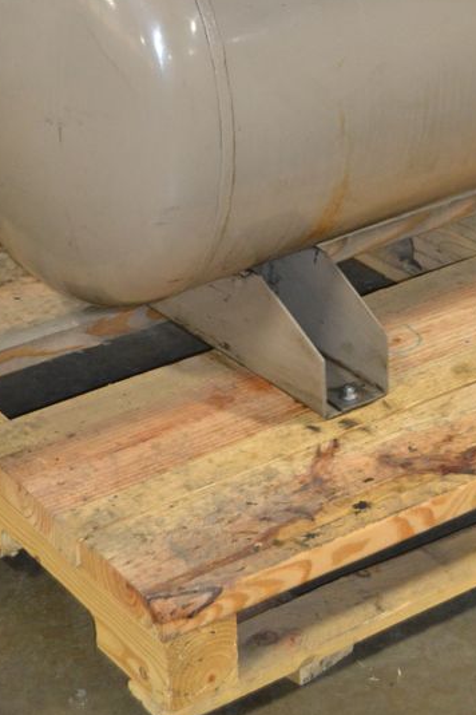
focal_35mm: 101
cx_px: 489
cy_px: -165
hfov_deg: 13.3
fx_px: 2003
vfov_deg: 19.0
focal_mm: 26
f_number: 4.2
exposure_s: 1/60
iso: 1100
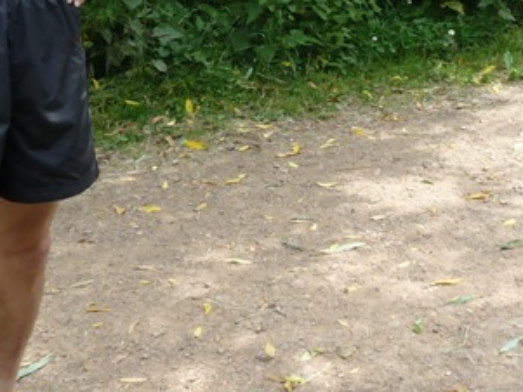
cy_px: -42
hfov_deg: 23.0
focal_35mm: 85
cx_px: 308
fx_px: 1285
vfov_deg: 16.8
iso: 80
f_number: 3.5
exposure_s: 1/125
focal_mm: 4.1
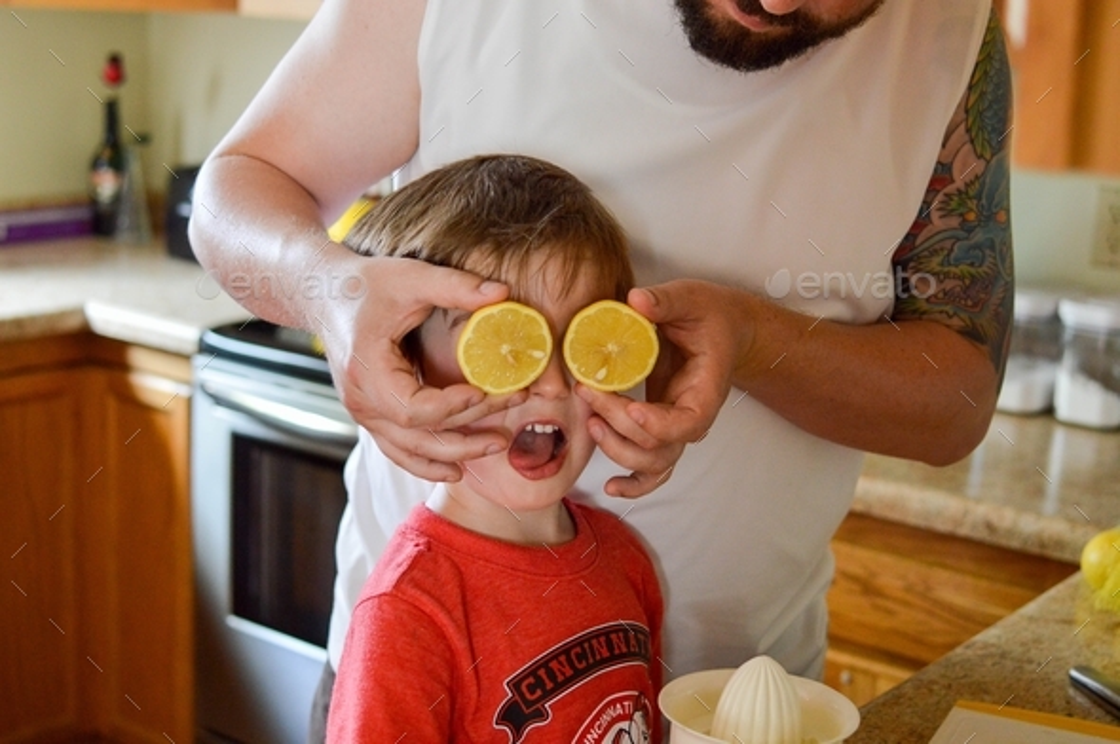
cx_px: 560
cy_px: 372
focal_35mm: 52
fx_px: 1632
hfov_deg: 37.9
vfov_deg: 25.7
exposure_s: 1/100
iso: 800
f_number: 3.2
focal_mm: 35
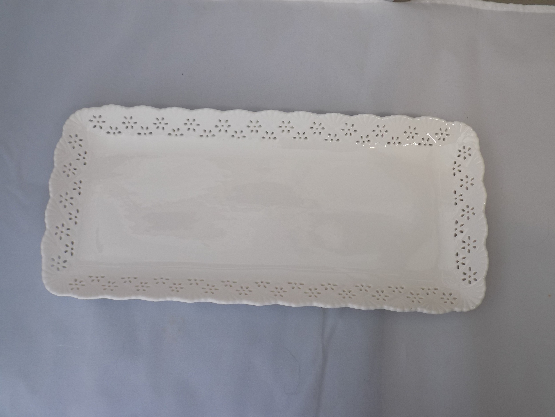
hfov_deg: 54.0
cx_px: 278
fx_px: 545
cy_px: 208
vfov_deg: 41.8
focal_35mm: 34
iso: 80
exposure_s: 1/30
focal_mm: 6.1
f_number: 3.4
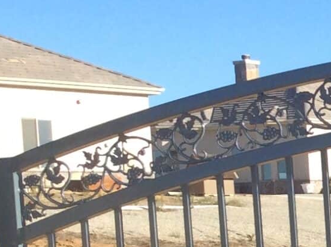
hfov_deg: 11.4
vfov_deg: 9.5
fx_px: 1460
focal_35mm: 153
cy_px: 338
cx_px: 698
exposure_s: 1/773
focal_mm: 3.3
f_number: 2.4
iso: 32
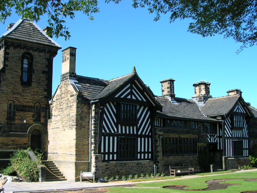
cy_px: 104
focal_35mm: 41
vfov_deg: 35.1
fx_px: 305
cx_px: 125
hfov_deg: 45.8
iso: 100
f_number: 4.5
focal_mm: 5.6
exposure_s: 1/610
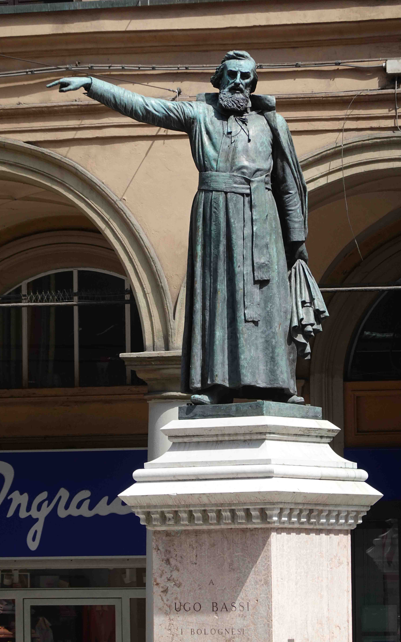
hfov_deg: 6.4
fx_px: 3567
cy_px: 321
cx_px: 209
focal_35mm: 204
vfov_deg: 10.3
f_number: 5
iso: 400
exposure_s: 1/1000
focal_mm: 72
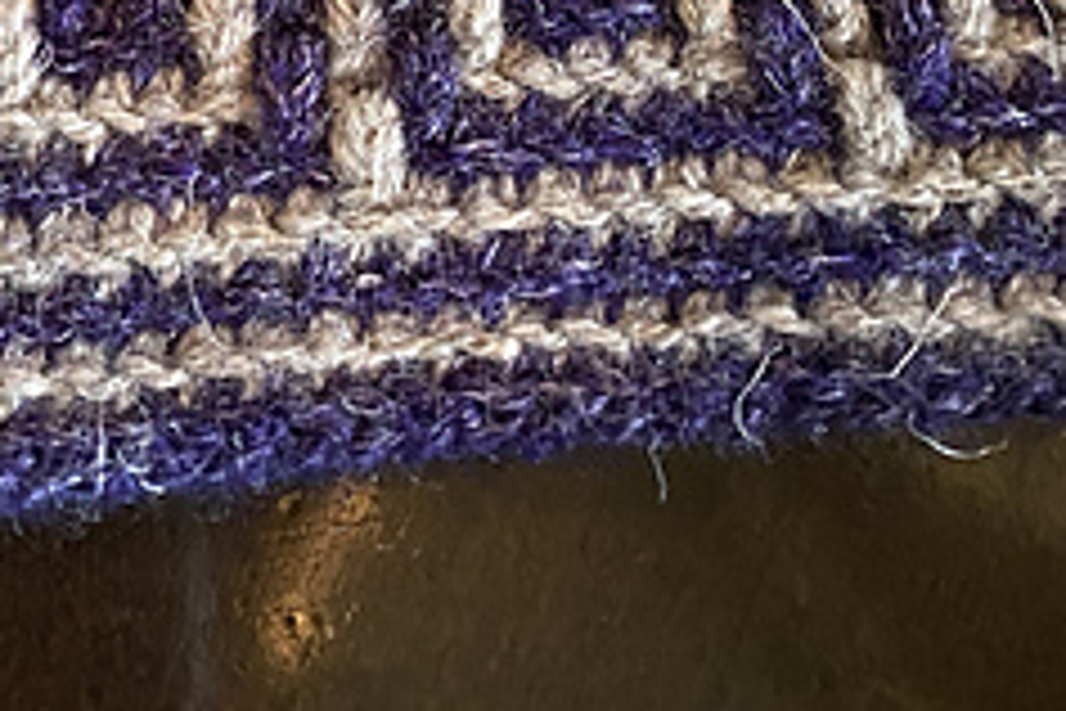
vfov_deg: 15.7
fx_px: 2161
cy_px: -608
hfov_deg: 26.3
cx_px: 13
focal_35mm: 73
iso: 640
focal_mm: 4.25
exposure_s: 1/30
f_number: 1.8
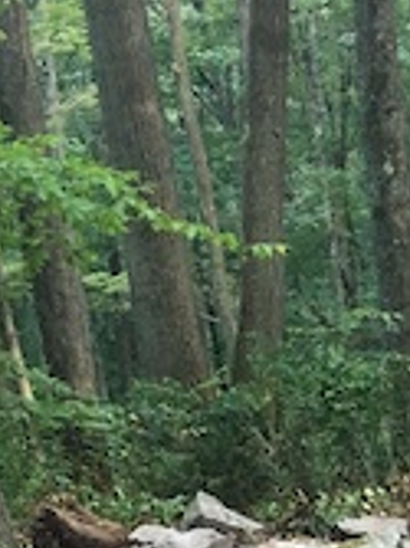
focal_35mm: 139
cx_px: 535
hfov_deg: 10.4
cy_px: 902
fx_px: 2198
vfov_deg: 13.2
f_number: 2.2
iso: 40
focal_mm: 4.15
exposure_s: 1/30
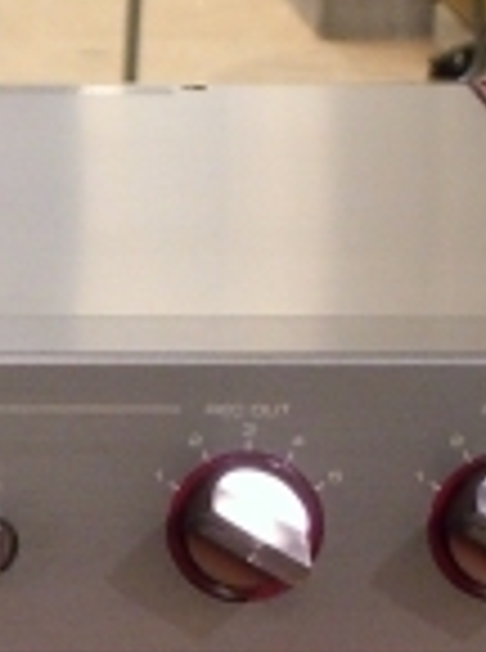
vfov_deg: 5.6
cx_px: -436
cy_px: 418
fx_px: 6656
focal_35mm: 354
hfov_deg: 4.1
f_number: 4.4
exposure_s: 1/10
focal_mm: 16.6
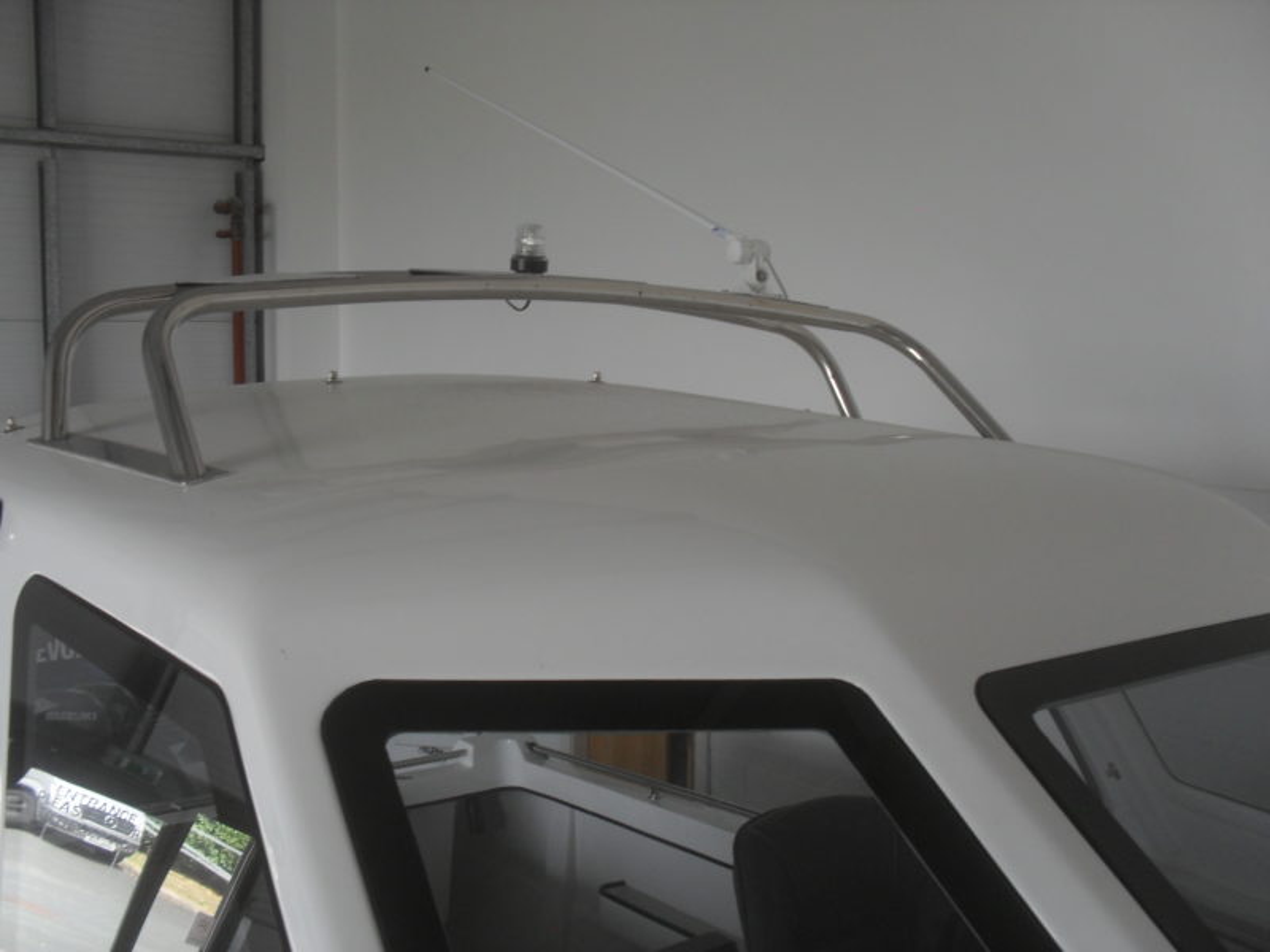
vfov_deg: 40.7
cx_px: 635
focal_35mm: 35
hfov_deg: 52.6
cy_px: 476
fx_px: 1284
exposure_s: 1/45
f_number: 3.2
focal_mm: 6.3
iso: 100
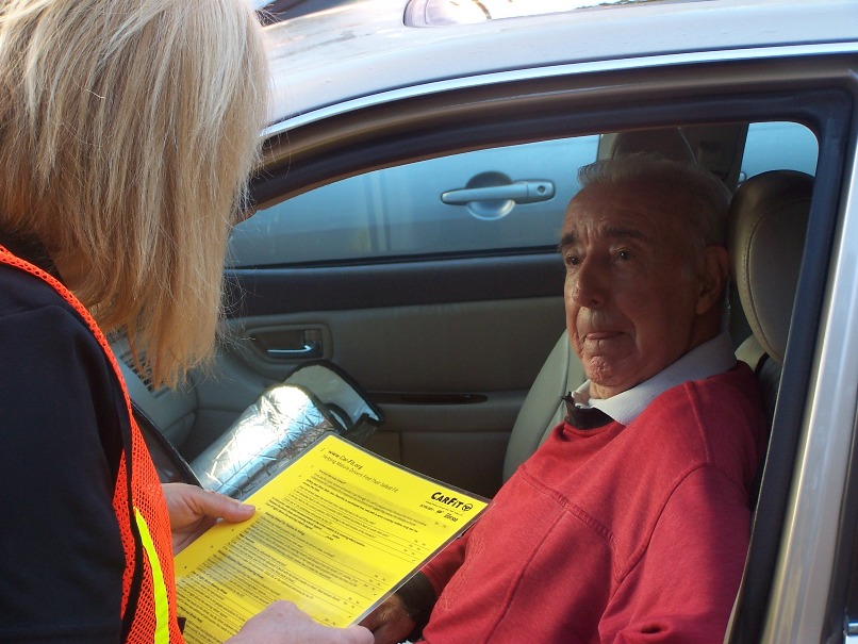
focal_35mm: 75
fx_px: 1860
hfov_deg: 26.0
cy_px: 322
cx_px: 429
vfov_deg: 19.6
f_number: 3.2
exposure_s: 1/60
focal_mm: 12.4
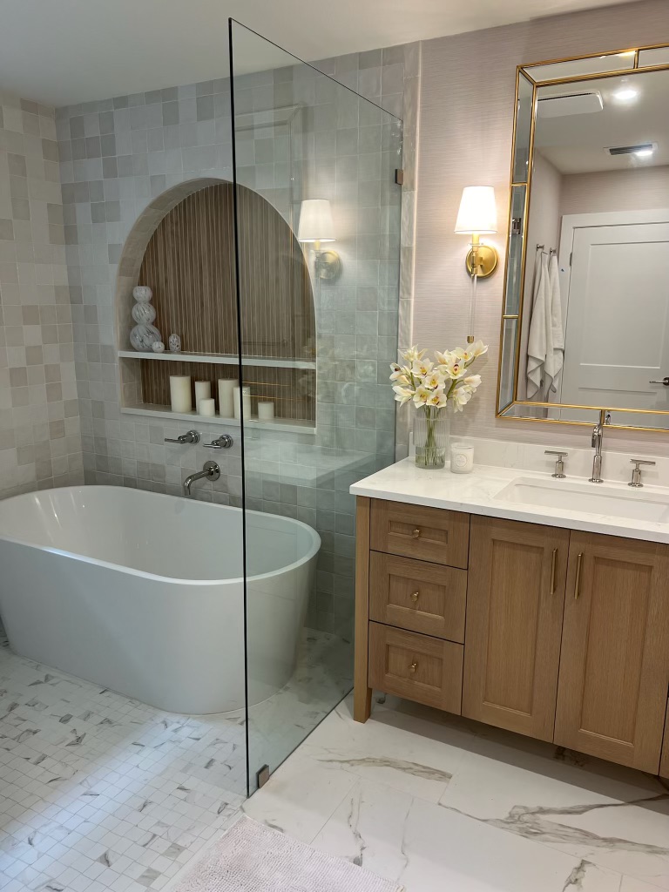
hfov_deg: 53.1
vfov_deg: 67.3
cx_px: 334
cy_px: 446
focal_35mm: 26
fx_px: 670
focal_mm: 5.7
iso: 125
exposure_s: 1/120
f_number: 1.5
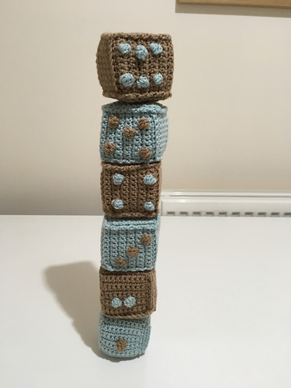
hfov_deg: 48.2
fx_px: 325
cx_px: 146
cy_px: 194
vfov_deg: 61.7
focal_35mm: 29
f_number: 2.2
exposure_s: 1/33
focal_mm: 4.15
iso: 80
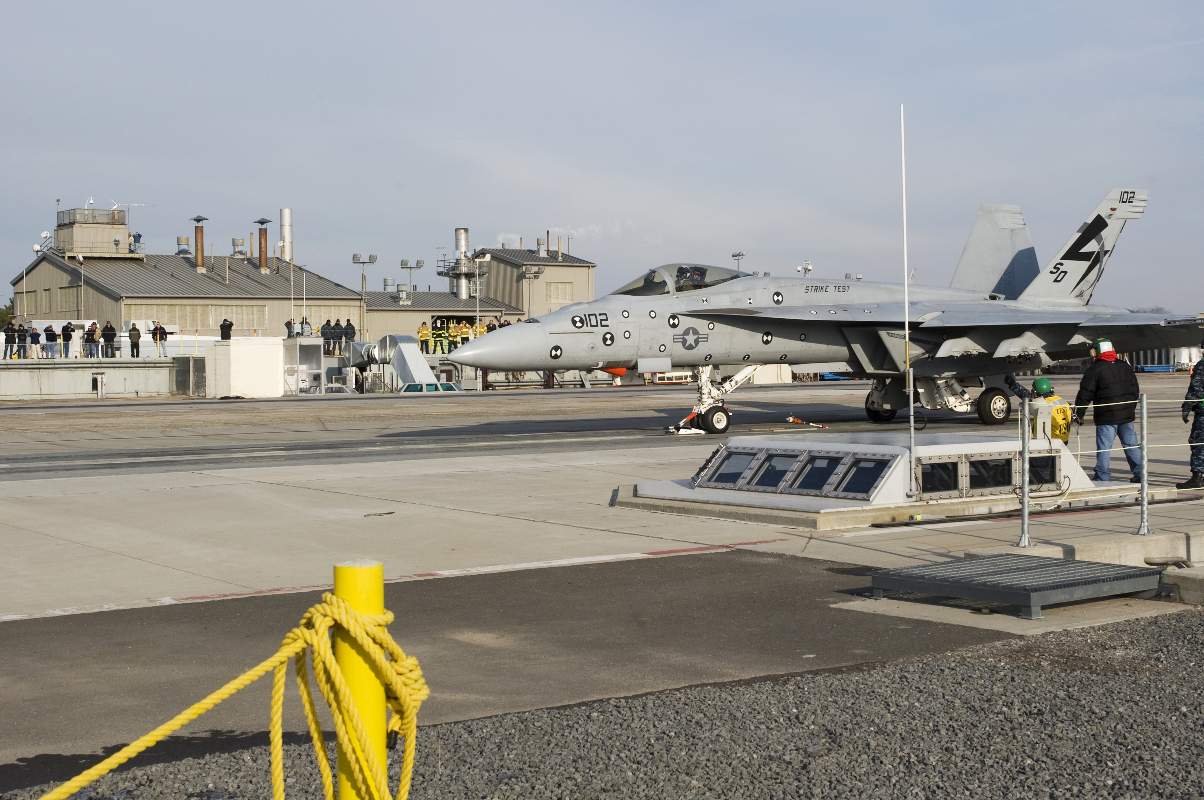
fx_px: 1737
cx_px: 650
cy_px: 310
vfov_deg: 25.9
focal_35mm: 52
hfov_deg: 38.2
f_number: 10
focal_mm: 42
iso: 400
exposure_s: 1/640
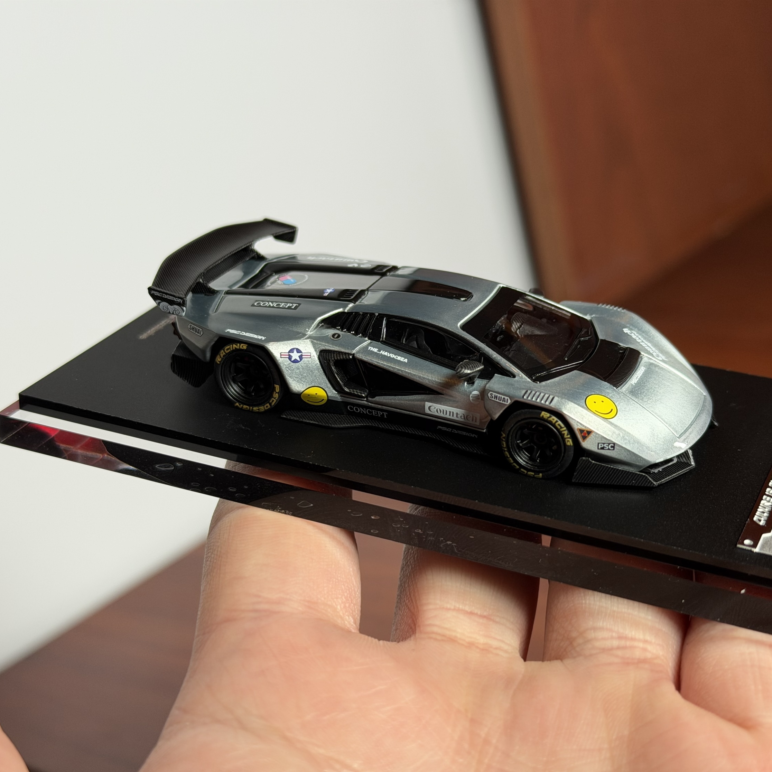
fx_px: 1438
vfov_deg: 30.0
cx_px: 418
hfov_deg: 30.0
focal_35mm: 57
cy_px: 388
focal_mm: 6.76
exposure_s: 1/101
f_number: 1.78
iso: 50
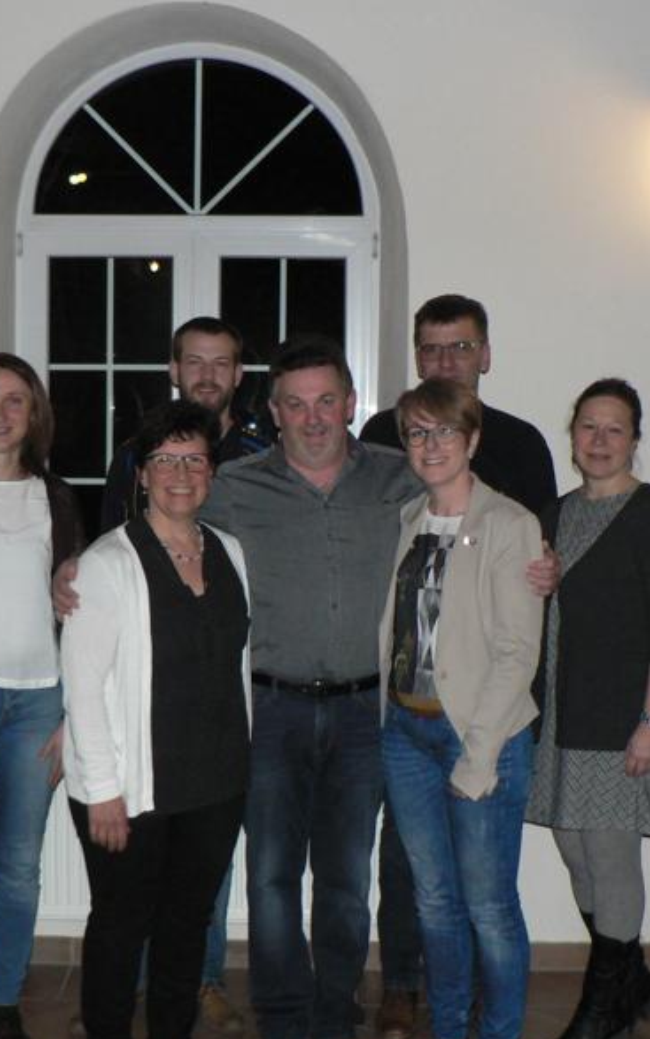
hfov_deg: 24.9
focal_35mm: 52
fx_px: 1473
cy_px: 515
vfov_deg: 38.9
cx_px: 313
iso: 300
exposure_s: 1/60
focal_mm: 6
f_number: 2.8
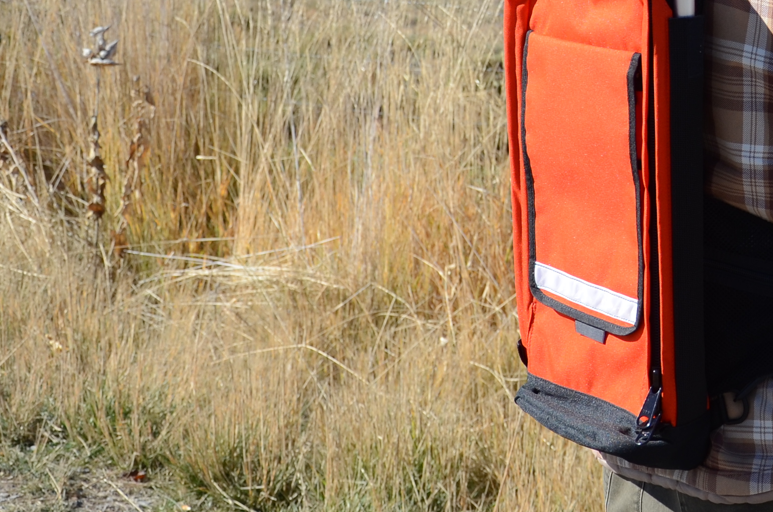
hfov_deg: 18.2
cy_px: 6
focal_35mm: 110
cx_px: 776
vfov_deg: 12.3
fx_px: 2357
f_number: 5
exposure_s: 1/1250
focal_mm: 24
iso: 200
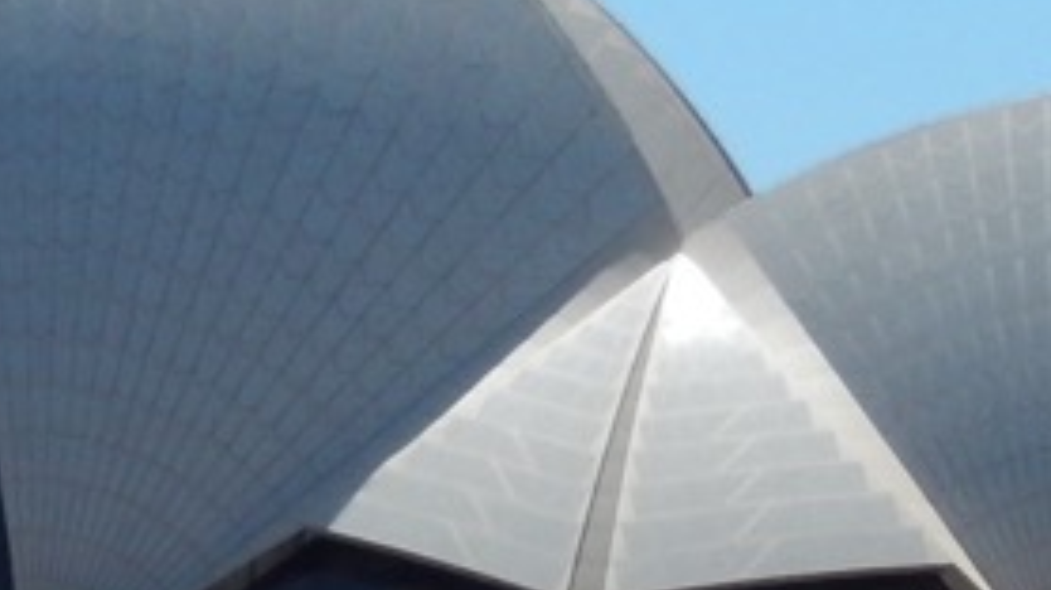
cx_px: 363
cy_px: 446
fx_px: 8801
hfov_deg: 6.8
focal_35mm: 316
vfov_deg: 3.8
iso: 125
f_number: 4.4
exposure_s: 1/1500
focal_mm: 10.1
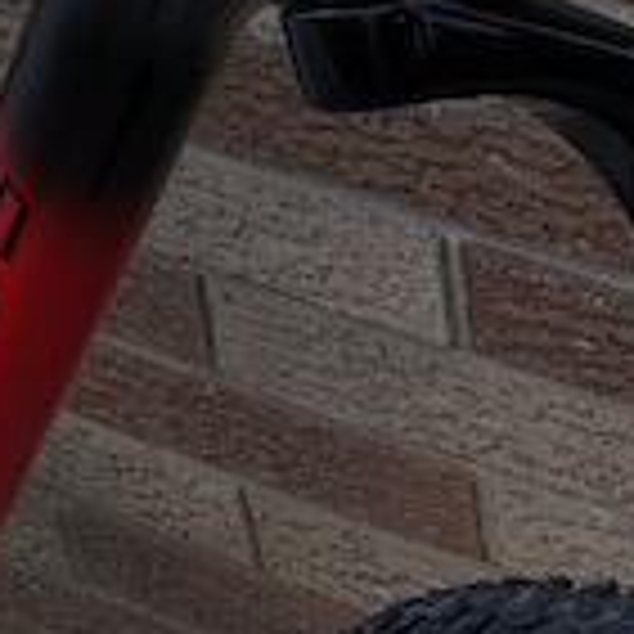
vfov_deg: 13.6
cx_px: 818
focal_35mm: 120
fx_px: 2487
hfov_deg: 14.0
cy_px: 958
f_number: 1.8
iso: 50
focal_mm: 4.6
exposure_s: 1/20
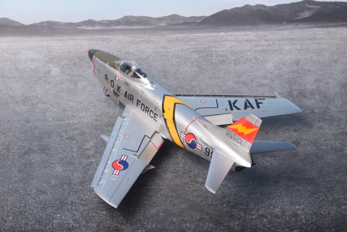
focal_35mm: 105
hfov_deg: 19.5
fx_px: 1012
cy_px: 116
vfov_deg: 13.0
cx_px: 174
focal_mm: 70
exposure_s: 1/200
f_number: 11
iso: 200
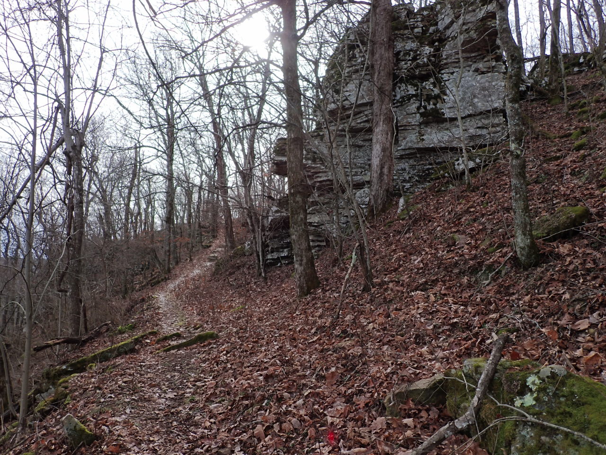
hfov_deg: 69.4
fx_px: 438
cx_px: 303
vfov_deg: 54.9
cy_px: 228
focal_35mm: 25
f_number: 2.8
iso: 100
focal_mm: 4.5
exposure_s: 1/320
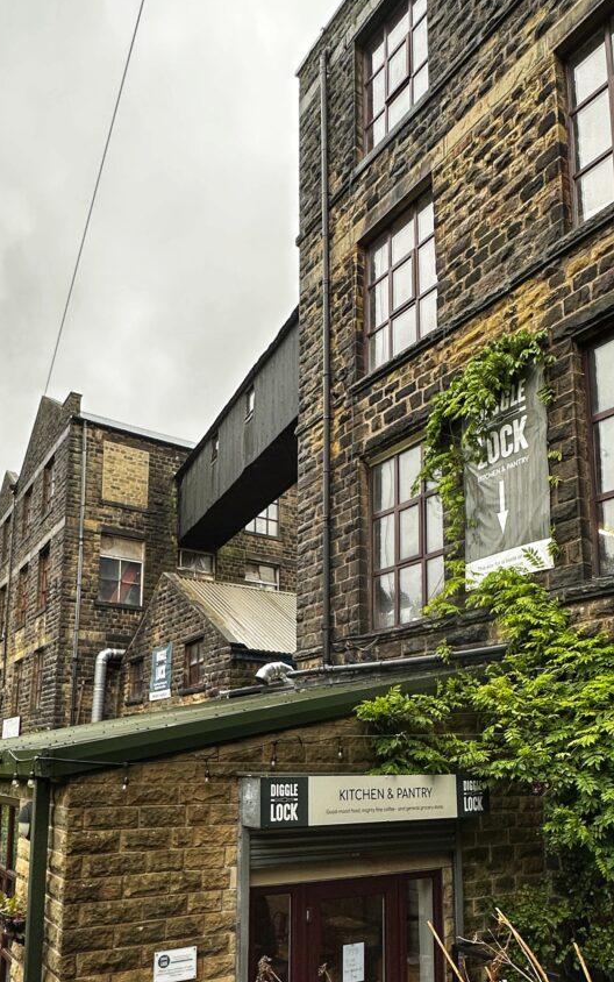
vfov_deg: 66.3
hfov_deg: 46.0
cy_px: 666
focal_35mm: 27
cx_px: 298
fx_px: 722
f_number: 2.2
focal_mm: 2.22
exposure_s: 1/186
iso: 40
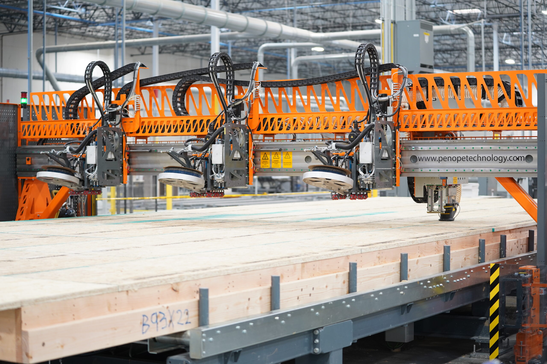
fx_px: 1064
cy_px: 182
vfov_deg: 19.5
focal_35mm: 70
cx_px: 274
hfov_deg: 28.8
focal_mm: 70
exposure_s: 1/80
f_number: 2.8
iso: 1250
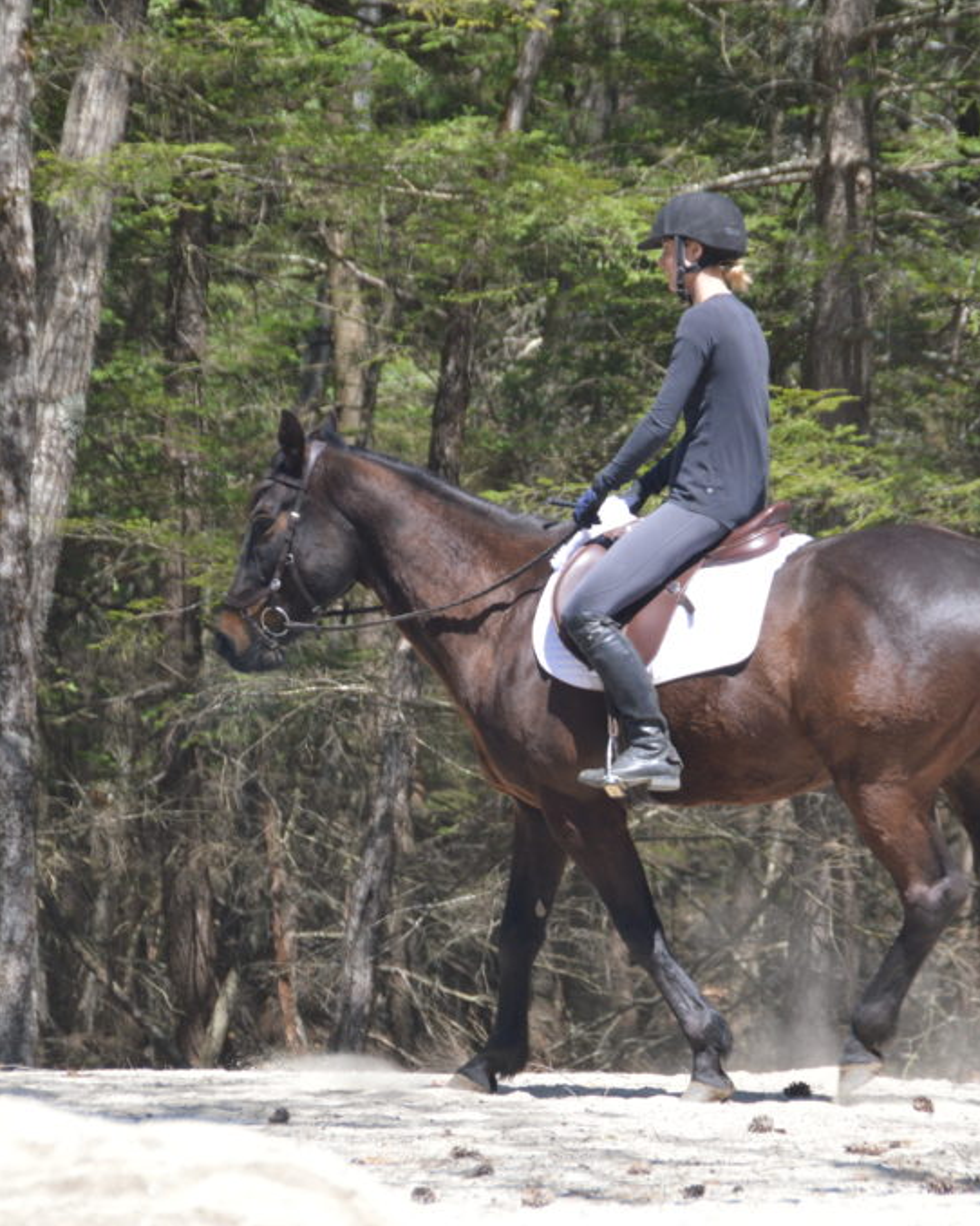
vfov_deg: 4.6
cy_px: 614
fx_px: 15415
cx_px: 488
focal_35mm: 425
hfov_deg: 3.6
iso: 400
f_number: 6.3
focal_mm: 200
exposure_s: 1/400
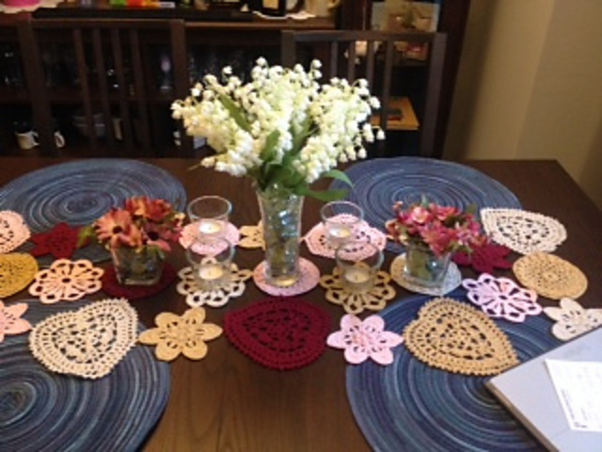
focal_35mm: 35
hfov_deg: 52.6
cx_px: 301
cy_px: 226
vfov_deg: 40.7
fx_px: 609
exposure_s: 1/15
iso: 320
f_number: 2.4
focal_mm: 4.28
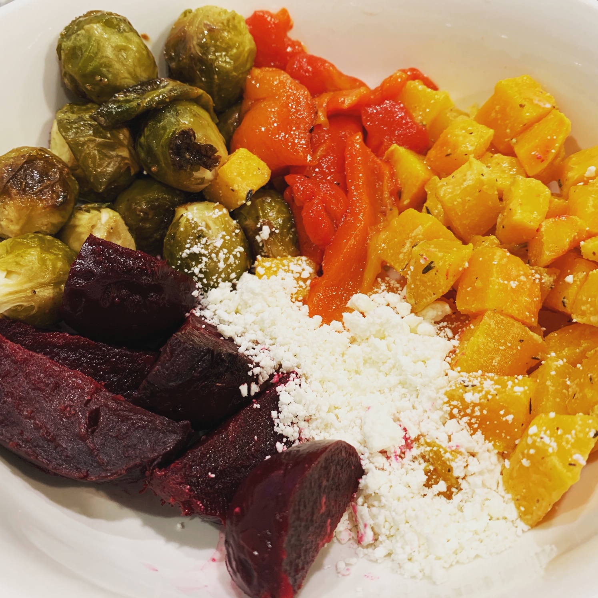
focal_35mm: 31
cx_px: 320
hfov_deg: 52.5
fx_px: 606
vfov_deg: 52.5
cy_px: 296
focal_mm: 4.25
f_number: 1.8
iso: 125
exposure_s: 1/60
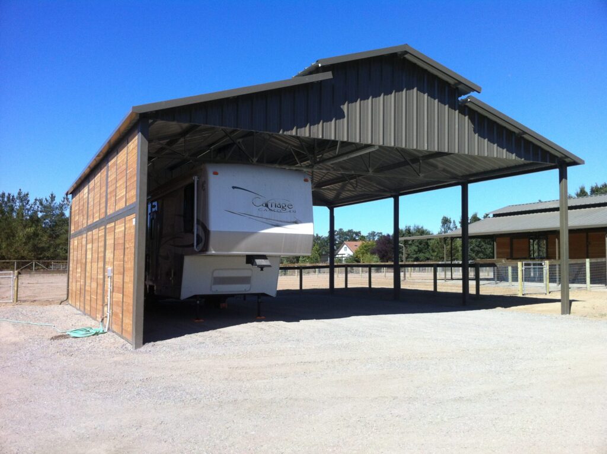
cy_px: 227
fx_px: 613
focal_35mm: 35
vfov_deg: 40.6
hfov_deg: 52.7
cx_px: 304
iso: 80
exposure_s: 1/1371
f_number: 2.8
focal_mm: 3.85
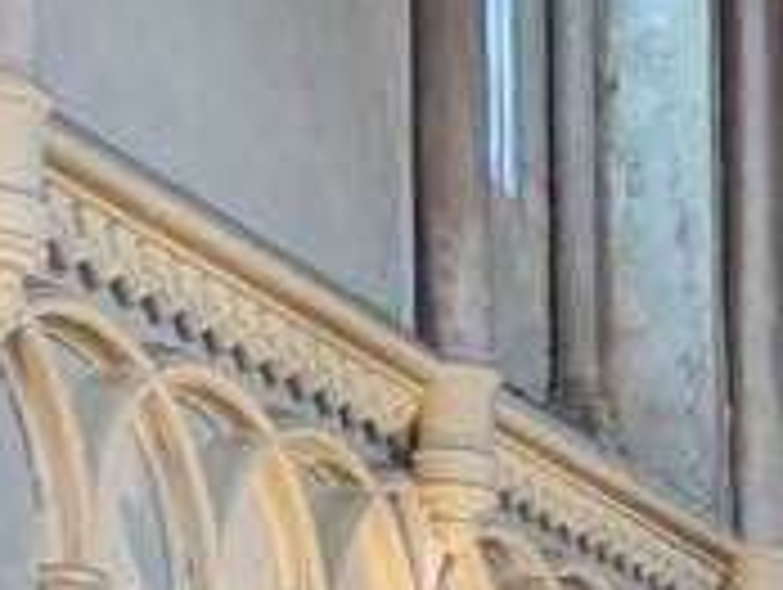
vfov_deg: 8.4
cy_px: 1288
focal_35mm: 165
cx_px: 1924
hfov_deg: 10.3
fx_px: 3737
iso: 129
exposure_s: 1/23.8
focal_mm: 6.81
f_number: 1.85
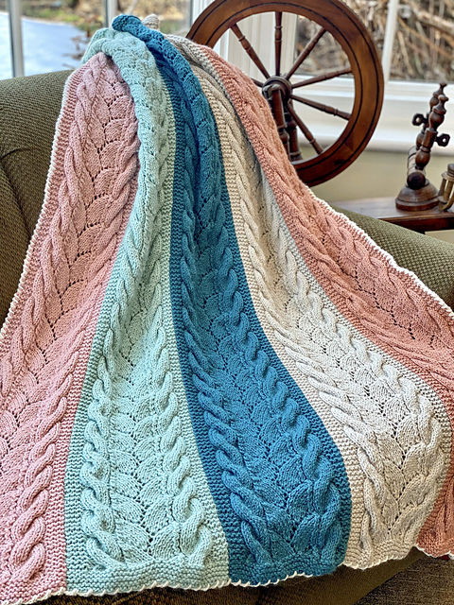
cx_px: 227
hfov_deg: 28.0
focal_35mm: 52
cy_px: 302
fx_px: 909
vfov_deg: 36.8
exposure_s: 1/120
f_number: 2
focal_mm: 6
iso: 80
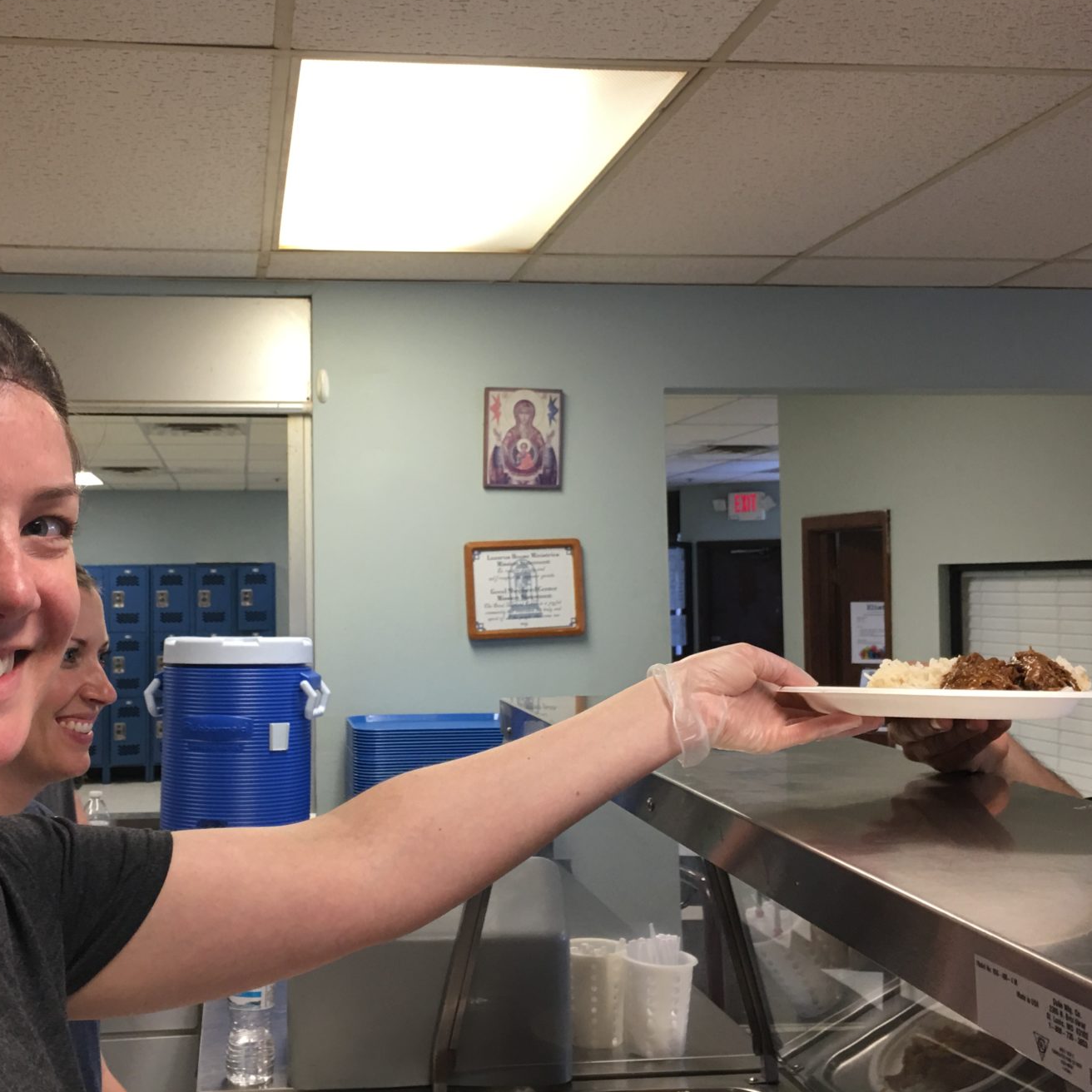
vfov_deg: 41.9
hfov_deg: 41.5
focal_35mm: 40
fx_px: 1428
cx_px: 406
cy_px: 547
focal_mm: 4.15
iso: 32
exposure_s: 1/15
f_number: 2.2
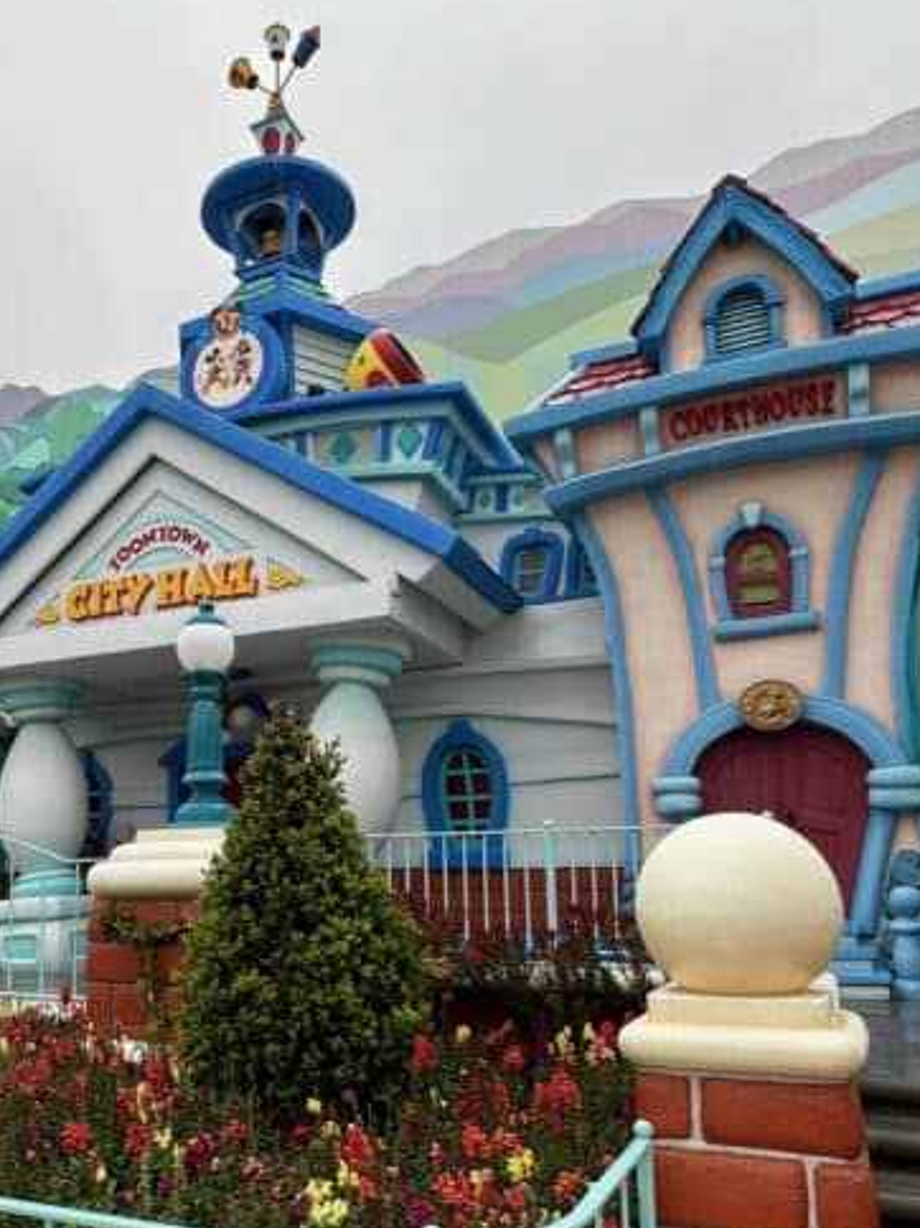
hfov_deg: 47.2
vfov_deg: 61.2
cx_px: 290
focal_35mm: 29
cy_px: 735
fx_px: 1028
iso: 40
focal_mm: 2.22
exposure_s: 1/159
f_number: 2.2
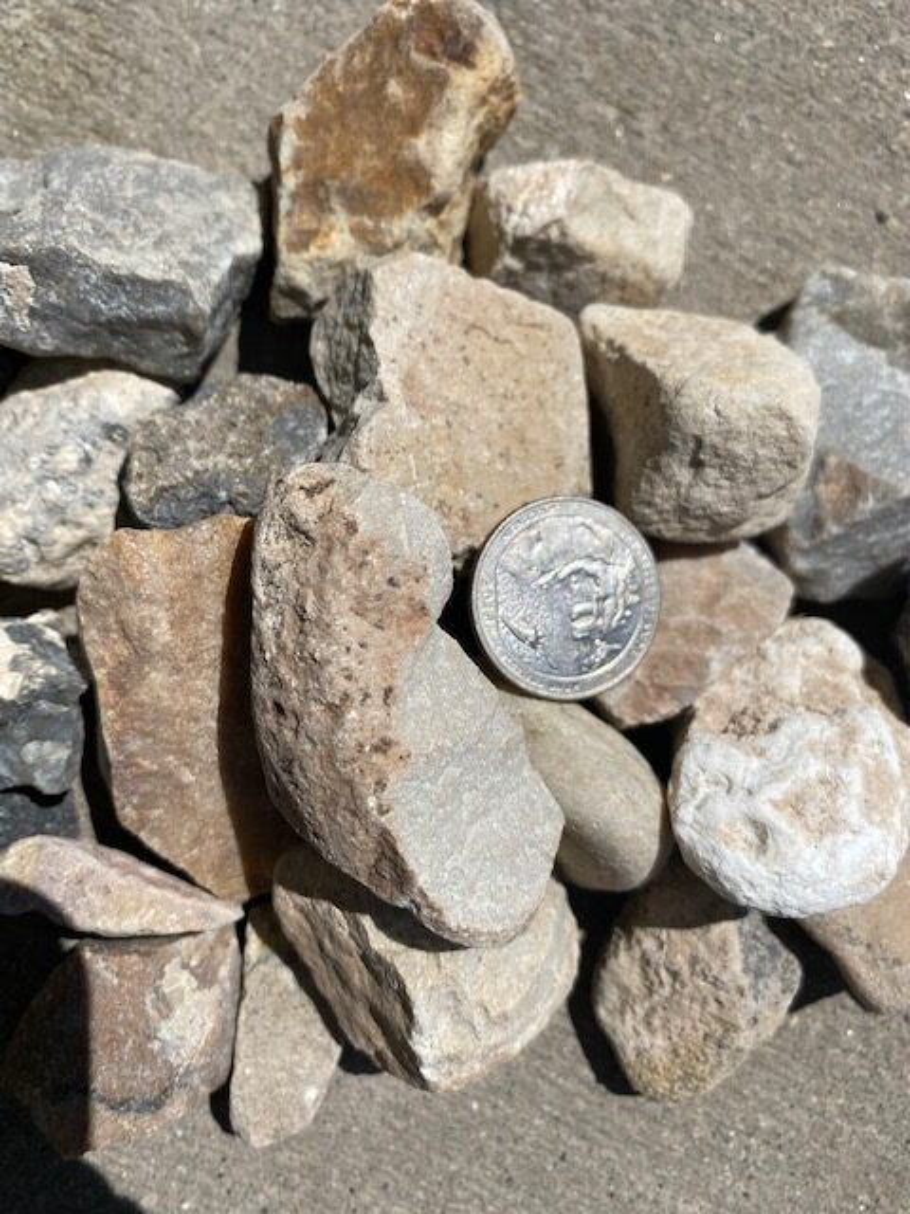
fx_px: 911
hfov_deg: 53.1
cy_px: 607
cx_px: 455
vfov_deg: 67.3
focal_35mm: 26
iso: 32
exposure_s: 1/8197
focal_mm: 4.25
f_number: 1.8
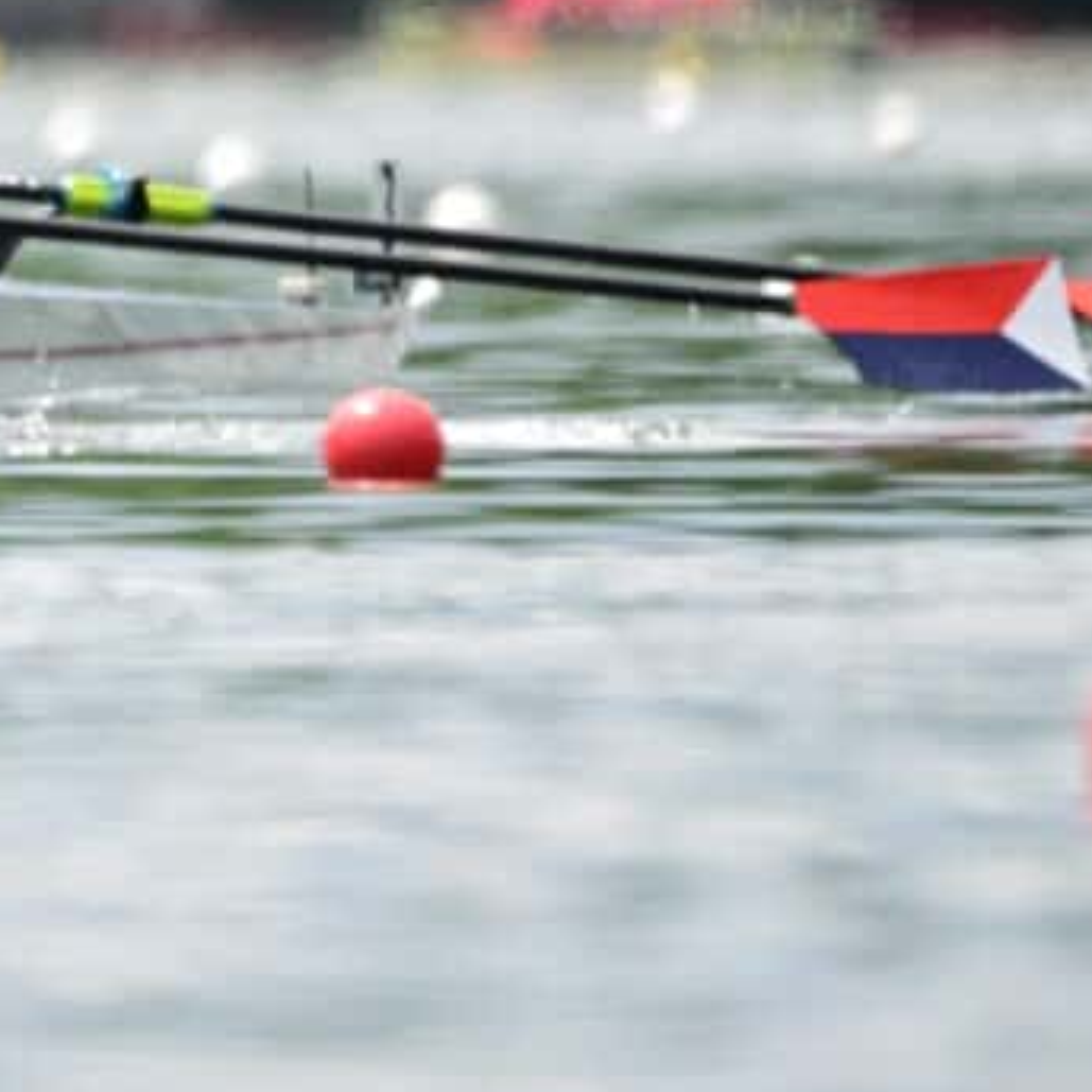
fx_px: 84872
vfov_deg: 0.7
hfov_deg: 0.7
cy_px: 108
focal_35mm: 2378
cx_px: -665
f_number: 6.3
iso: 720
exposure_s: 1/1600
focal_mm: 800
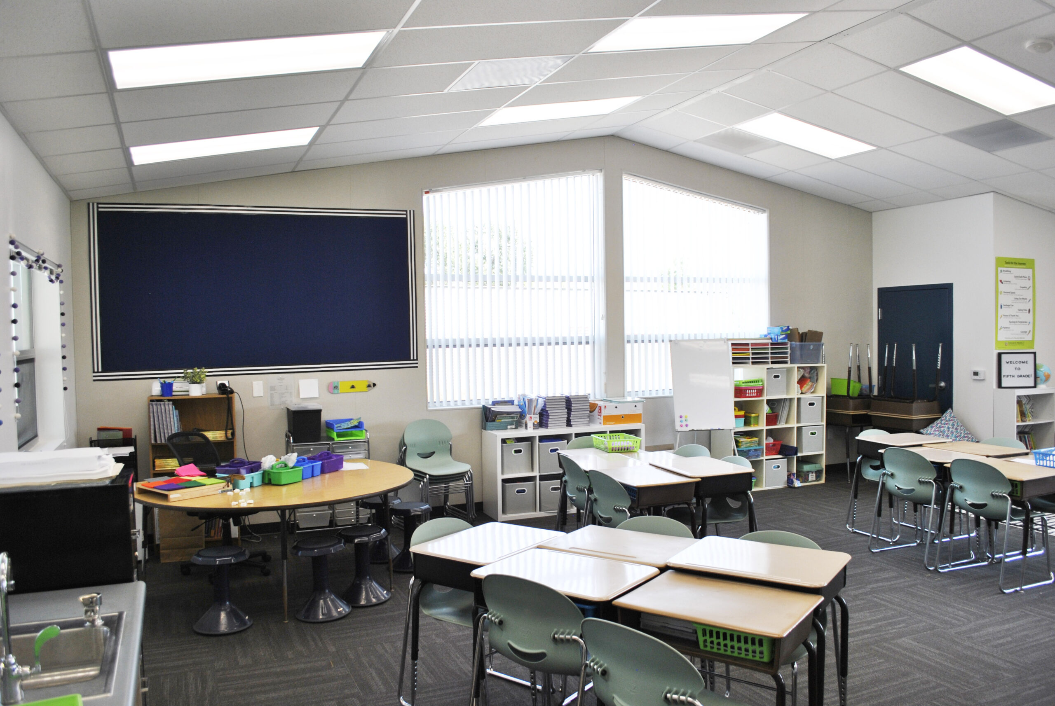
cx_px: 528
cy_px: 353
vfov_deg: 48.1
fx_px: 792
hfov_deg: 67.3
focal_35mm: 27
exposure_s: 1/100
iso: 200
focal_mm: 18
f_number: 5
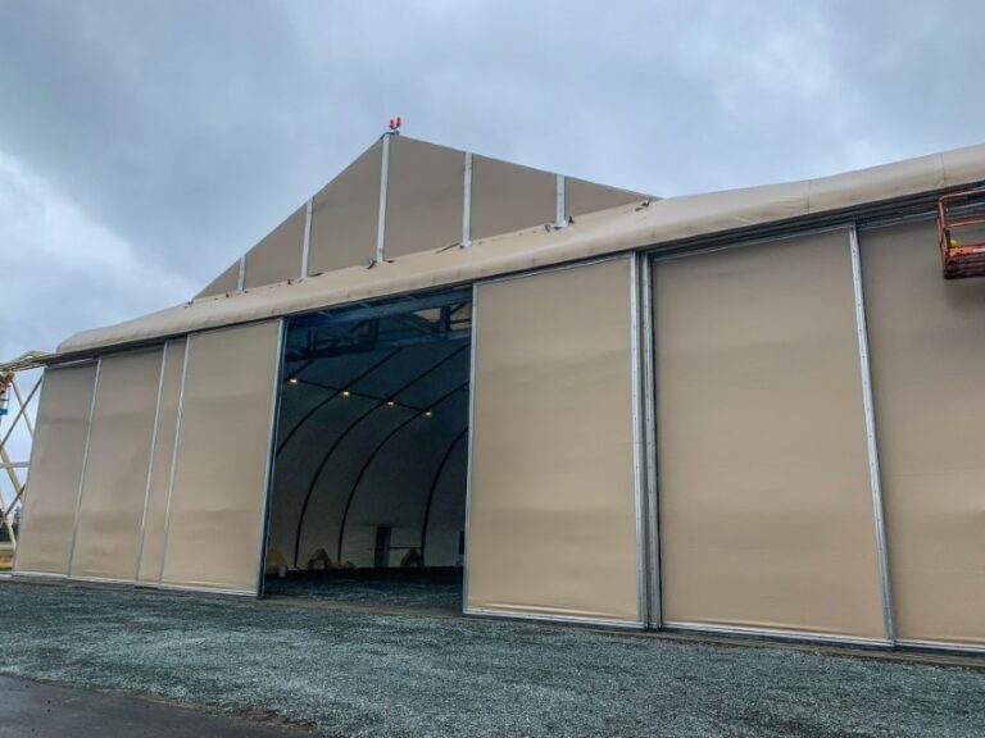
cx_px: 492
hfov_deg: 67.3
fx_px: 740
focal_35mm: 26
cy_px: 369
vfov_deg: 53.1
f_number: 1.8
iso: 25
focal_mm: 4.25
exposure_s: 1/608
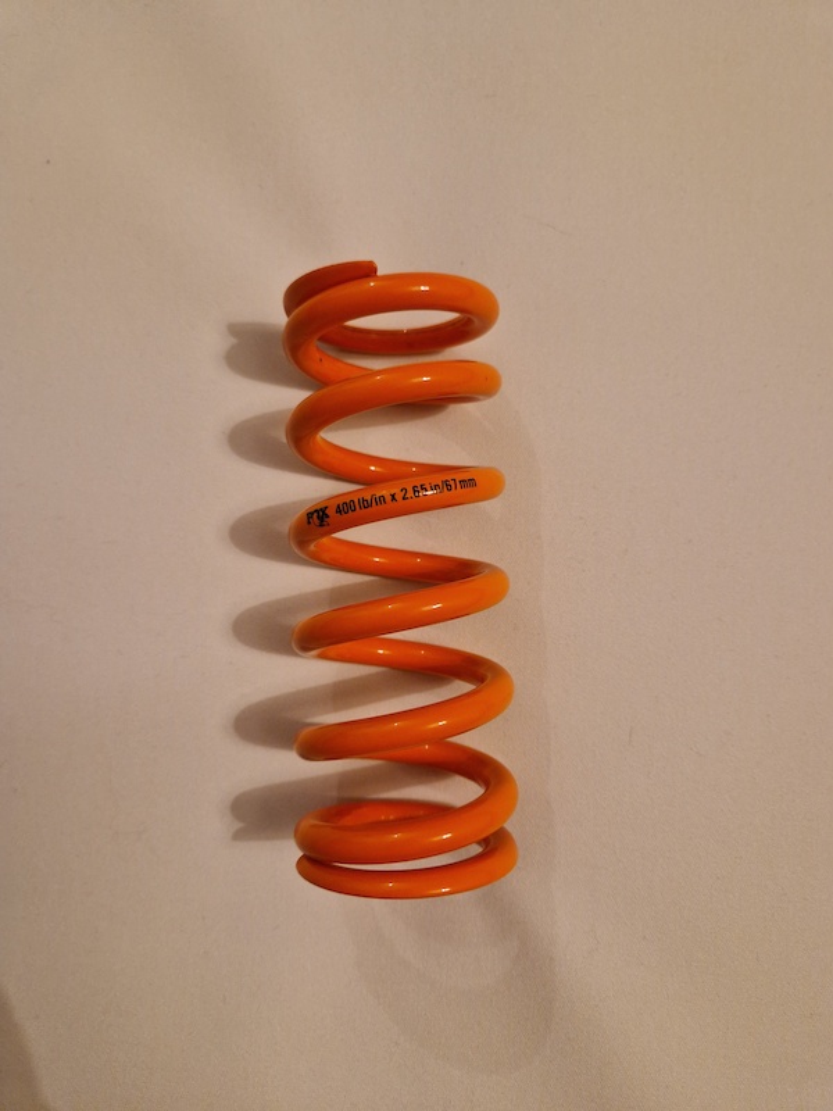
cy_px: 556
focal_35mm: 23
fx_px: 738
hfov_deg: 58.9
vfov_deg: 73.9
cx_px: 416
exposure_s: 1/100
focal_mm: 5.4
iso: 80
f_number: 1.8
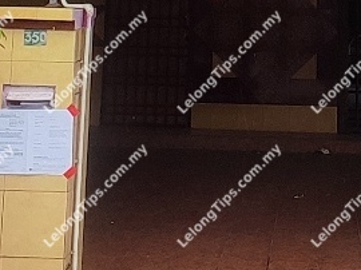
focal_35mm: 67
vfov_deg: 19.7
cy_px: -108
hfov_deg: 27.0
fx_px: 698
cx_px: 382
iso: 50
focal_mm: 1.65
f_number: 2.2
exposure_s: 1/268
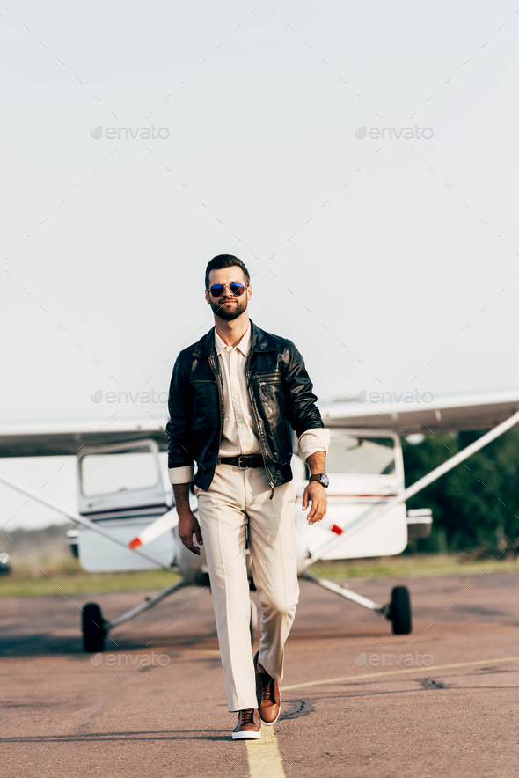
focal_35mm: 165
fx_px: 3565
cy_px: 389
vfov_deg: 12.4
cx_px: 260
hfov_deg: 8.3
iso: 250
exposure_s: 1/2000
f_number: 4
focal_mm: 165
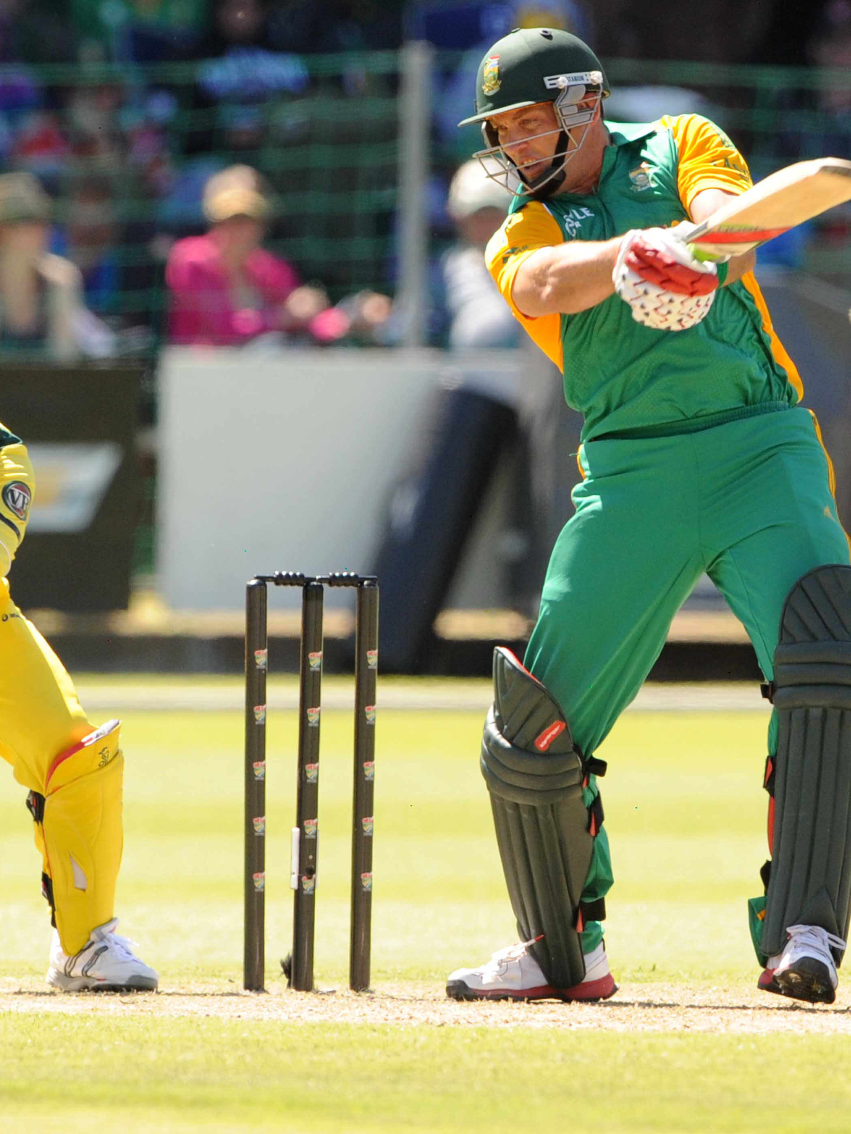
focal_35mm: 874
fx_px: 28649
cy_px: 563
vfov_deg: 2.3
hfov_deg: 1.7
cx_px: 282
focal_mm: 600
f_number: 4
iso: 800
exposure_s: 1/1250
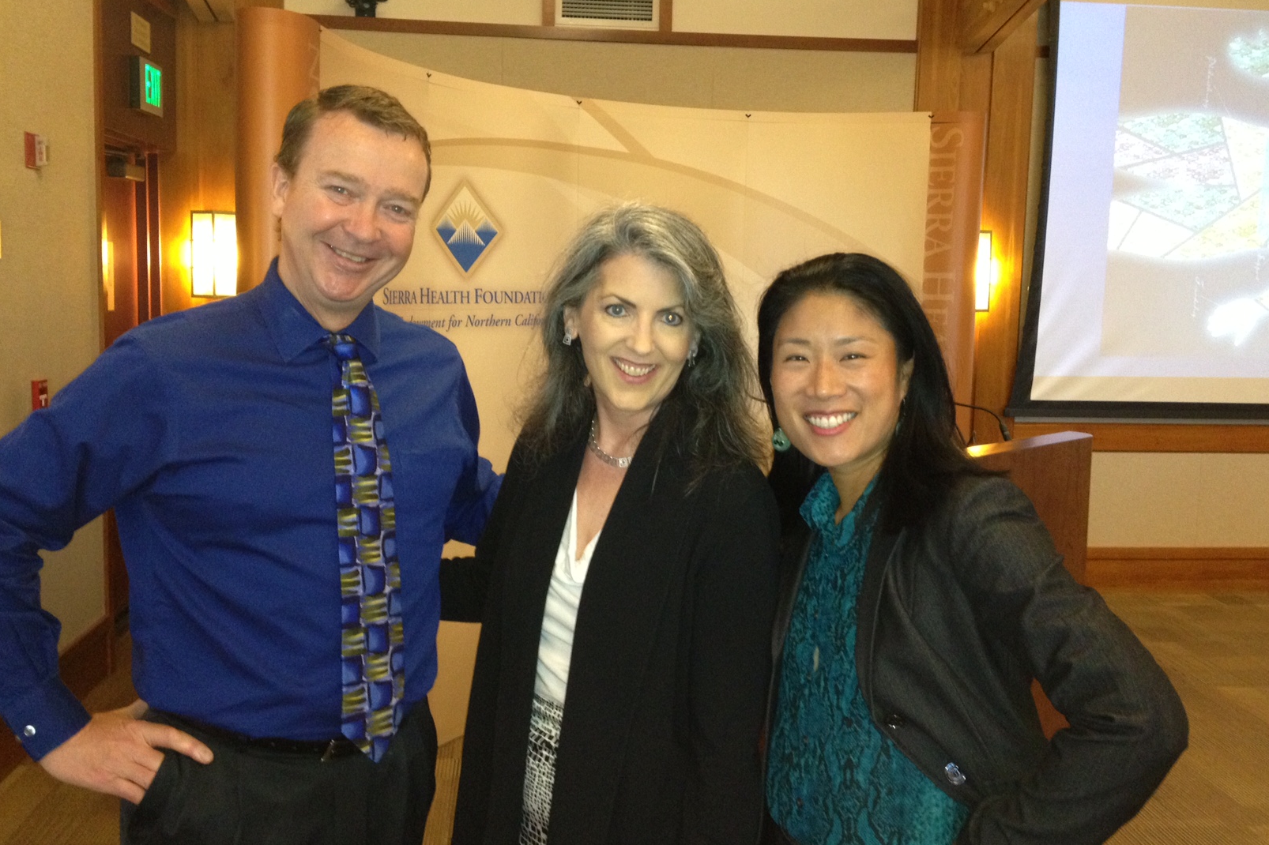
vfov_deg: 35.9
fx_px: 1304
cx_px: 637
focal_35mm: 37
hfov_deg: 51.9
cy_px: 397
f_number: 2.4
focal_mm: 4.28
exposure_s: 1/17
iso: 320
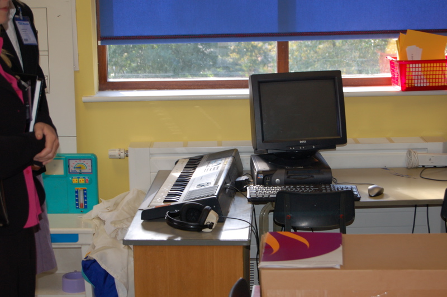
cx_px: 224
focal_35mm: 82
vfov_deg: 16.5
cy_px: 148
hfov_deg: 24.7
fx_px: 1023
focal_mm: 55
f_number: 5.6
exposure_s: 1/60
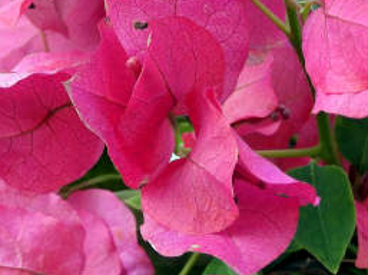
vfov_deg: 5.6
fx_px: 2813
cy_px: -106
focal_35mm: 265
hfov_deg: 7.5
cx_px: 273
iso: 100
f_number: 3.5
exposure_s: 1/100
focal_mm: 15.3
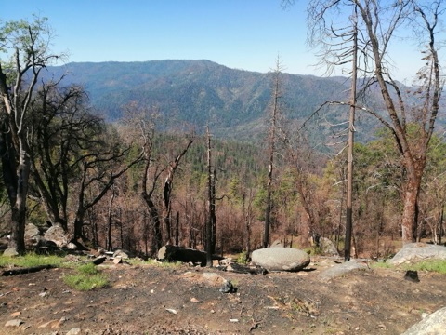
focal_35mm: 26
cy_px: 168
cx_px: 223
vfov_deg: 53.1
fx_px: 335
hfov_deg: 67.3
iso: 50
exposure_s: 1/1042
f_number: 1.8
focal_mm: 3.62
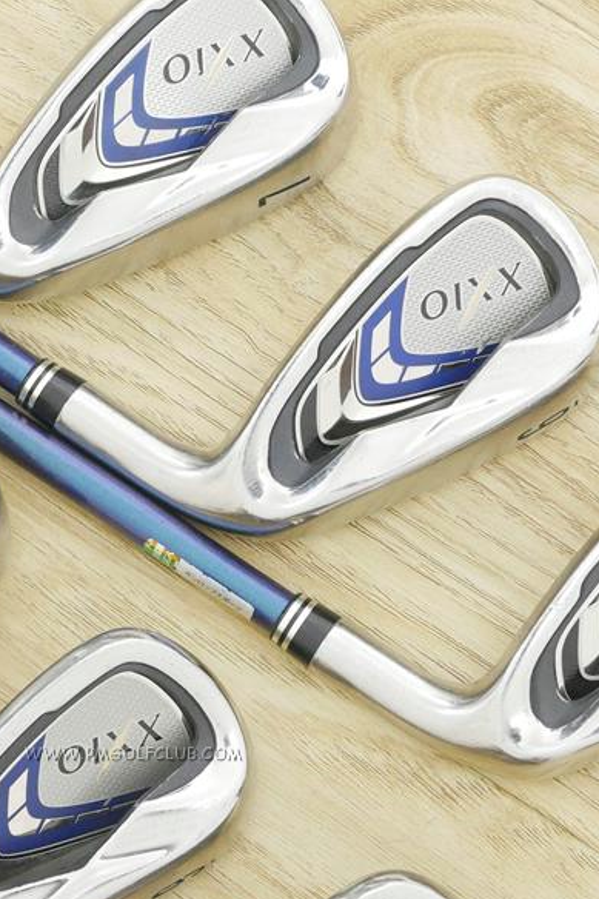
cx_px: 133
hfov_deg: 12.0
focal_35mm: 114
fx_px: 2847
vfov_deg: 17.9
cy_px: 614
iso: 1600
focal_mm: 25
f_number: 4.5
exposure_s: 1/30
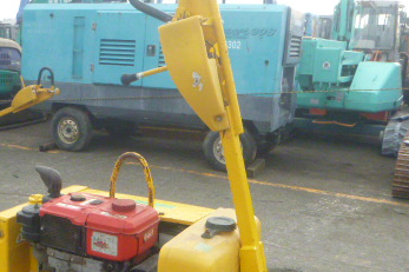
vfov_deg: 27.8
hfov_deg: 40.4
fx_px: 545
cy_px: 190
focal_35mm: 48
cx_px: 125
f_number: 9
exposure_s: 1/800
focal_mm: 4.5
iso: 400
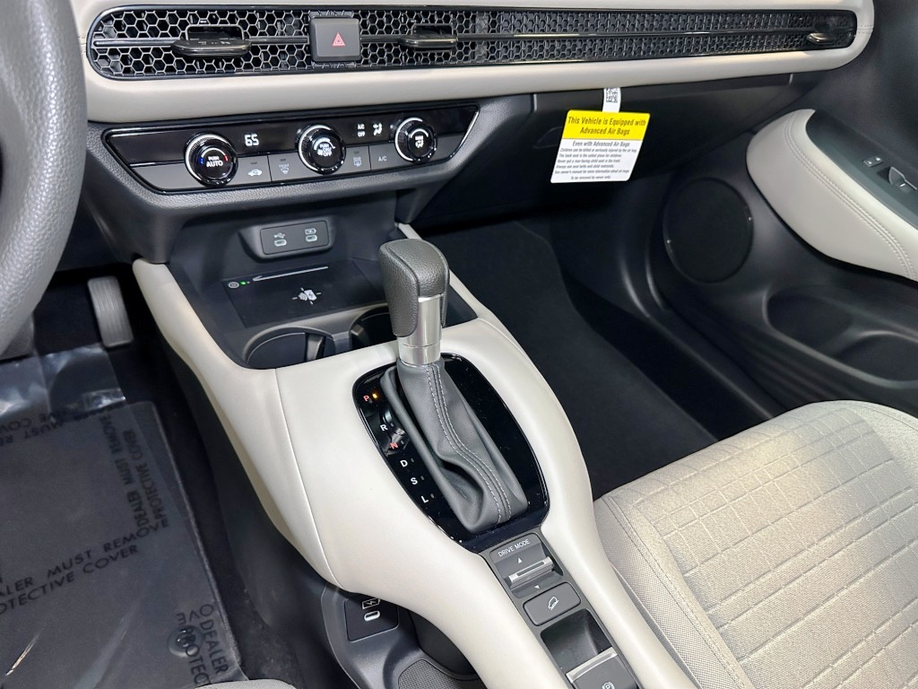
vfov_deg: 56.8
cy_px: 344
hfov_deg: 71.6
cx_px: 459
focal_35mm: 24
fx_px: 636
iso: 640
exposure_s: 1/60
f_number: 1.78
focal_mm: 6.86
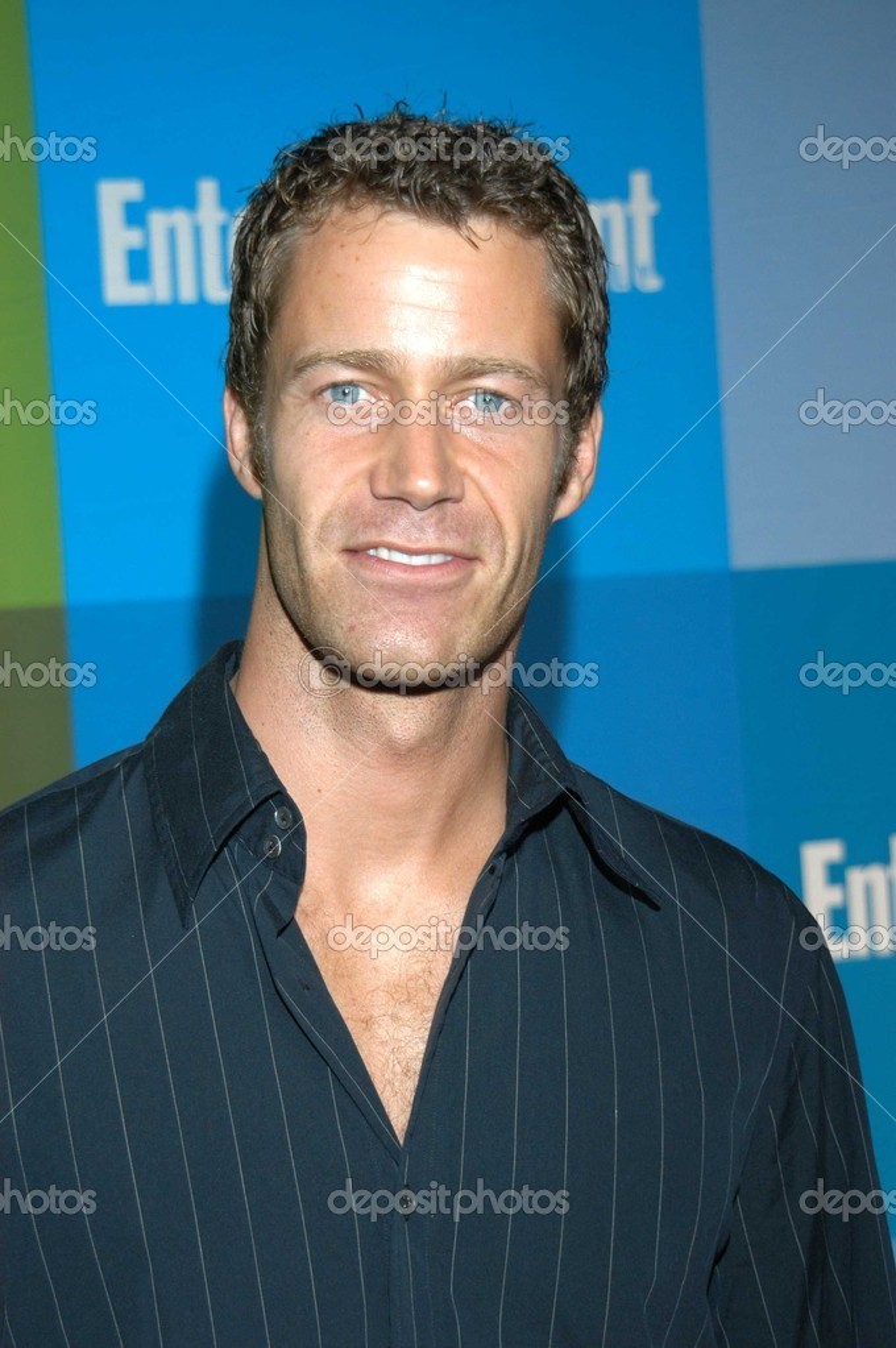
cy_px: 674
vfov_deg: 20.0
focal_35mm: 102
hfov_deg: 13.4
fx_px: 3815
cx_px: 448
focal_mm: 68
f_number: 6.3
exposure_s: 1/180
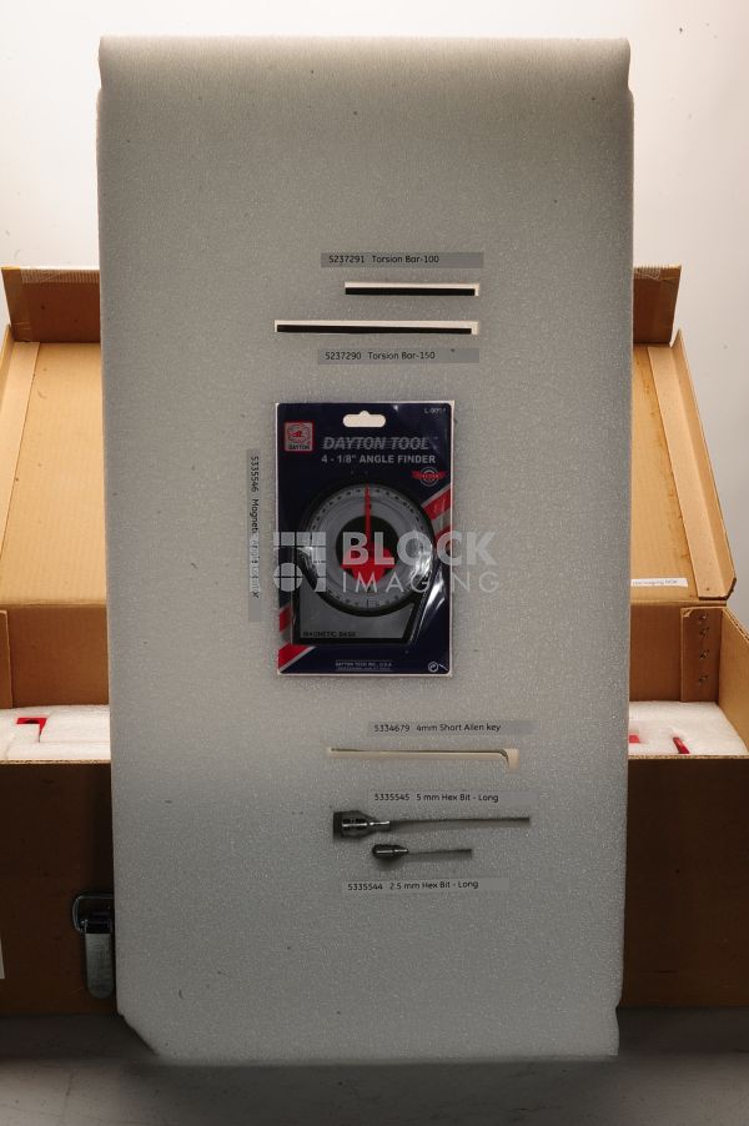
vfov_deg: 39.6
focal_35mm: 50
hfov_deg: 27.0
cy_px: 563
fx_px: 1563
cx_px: 374
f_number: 20
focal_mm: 50
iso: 320
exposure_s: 1/160
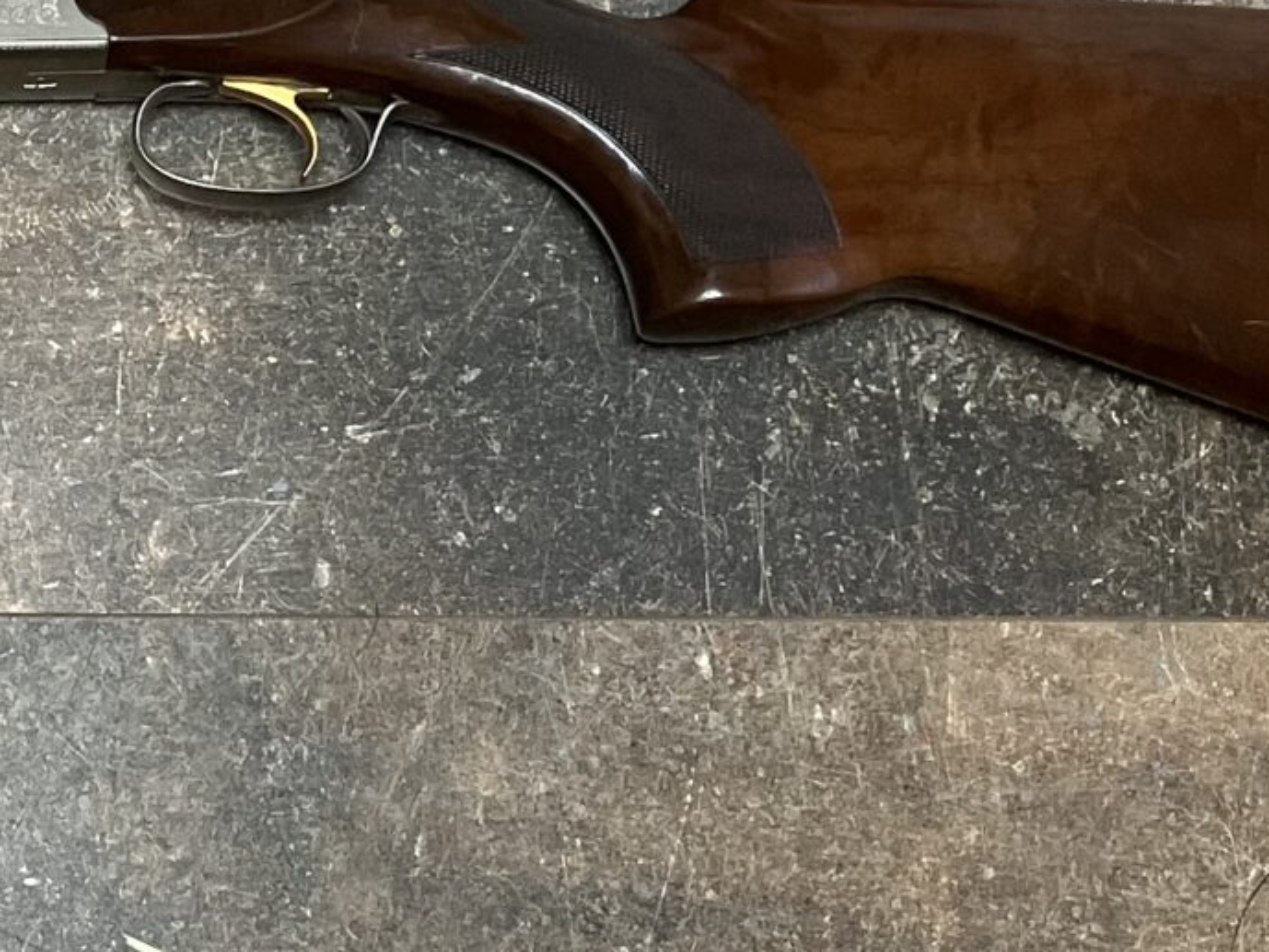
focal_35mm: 104
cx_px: -475
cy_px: 333
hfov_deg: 17.5
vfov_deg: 14.2
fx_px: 3813
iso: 100
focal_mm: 3.99
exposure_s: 1/50
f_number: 1.8
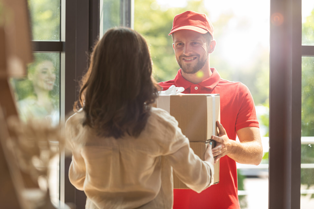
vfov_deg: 10.6
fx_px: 1134
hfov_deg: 15.8
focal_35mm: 130
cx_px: 157
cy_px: 104
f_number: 3.5
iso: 200
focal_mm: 130
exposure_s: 1/250
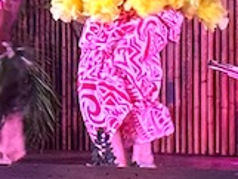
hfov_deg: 5.5
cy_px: -87
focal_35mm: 357
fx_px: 2456
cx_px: 213
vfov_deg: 4.1
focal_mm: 6.86
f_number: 1.8
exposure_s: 1/50
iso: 250
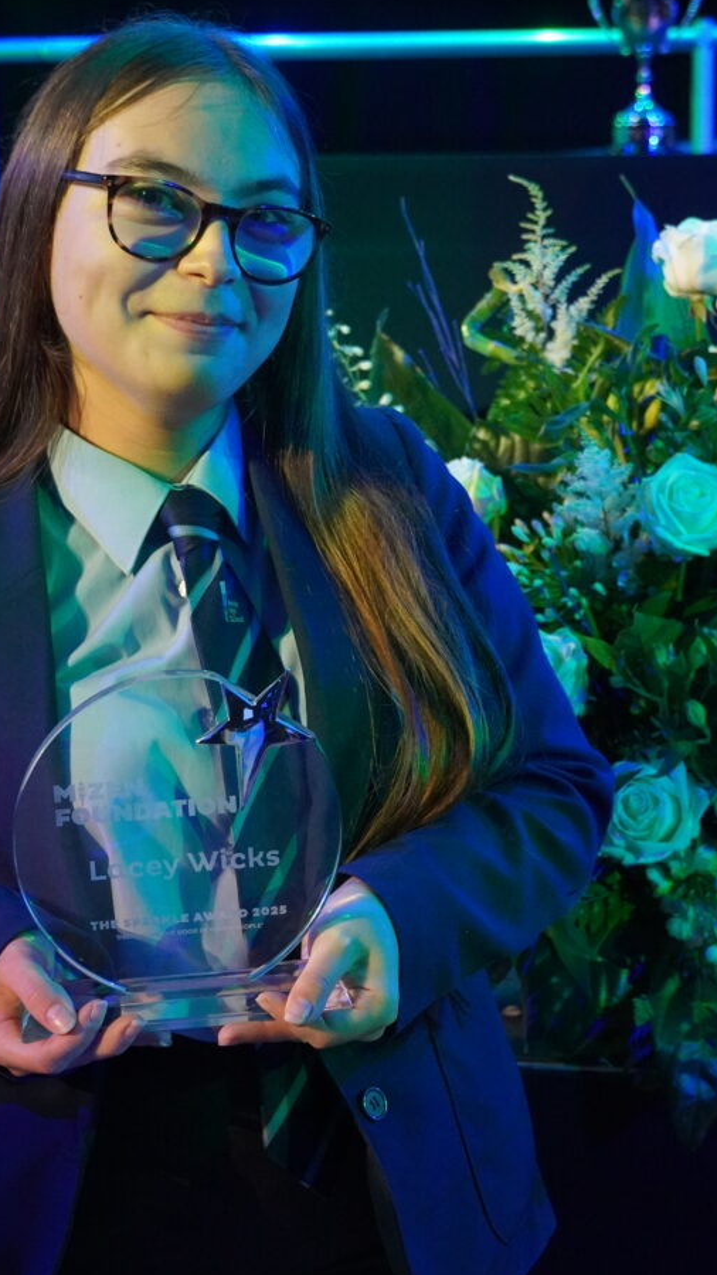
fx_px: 2116
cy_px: 647
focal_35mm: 63
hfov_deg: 19.2
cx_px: 400
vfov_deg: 33.5
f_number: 4.5
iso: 5000
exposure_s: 1/160
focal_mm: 35
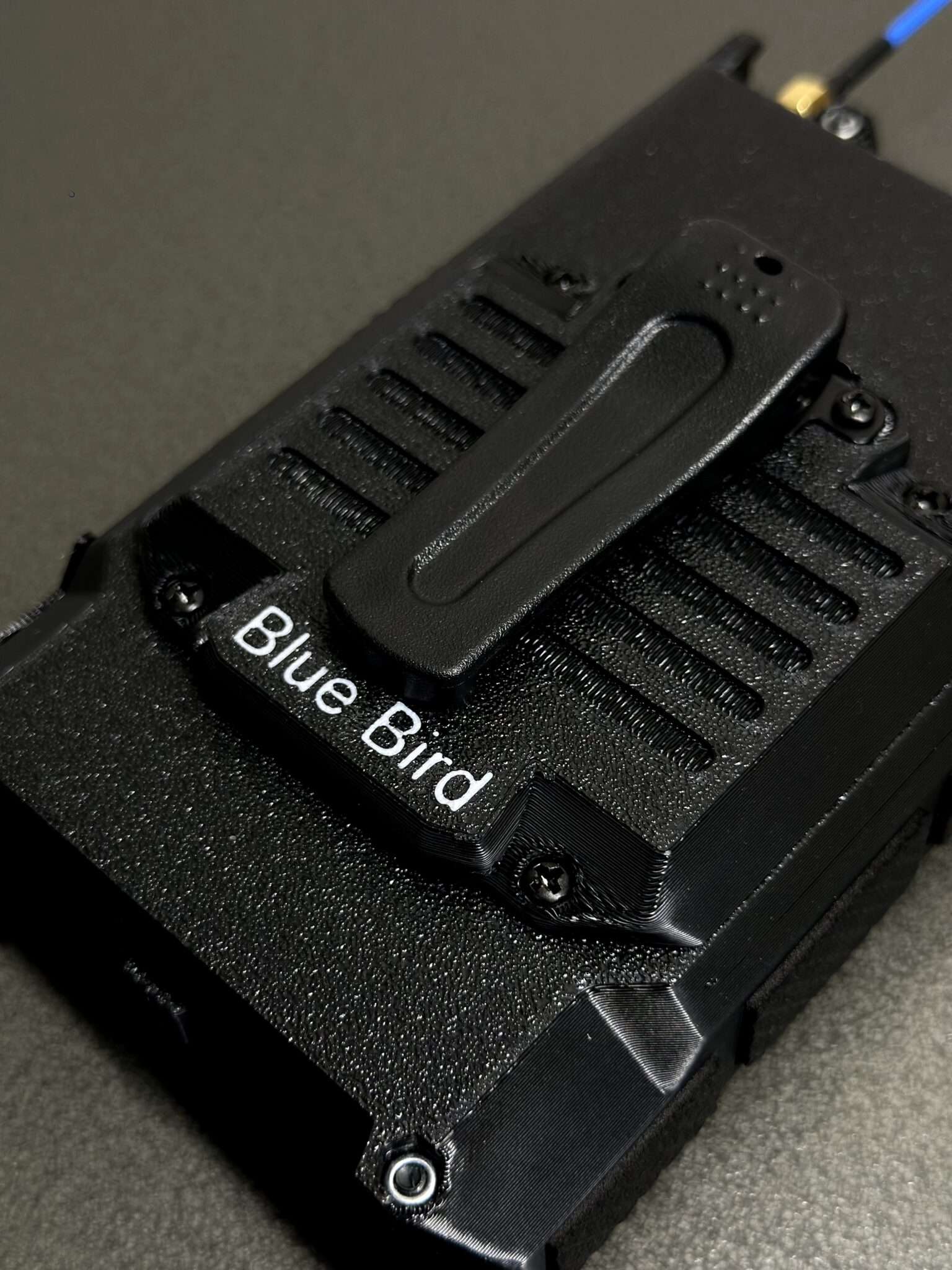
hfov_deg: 30.3
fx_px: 1760
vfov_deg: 39.7
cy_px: 635
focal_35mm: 48
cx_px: 476
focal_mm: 6.86
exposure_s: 1/100
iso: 80
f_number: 1.78
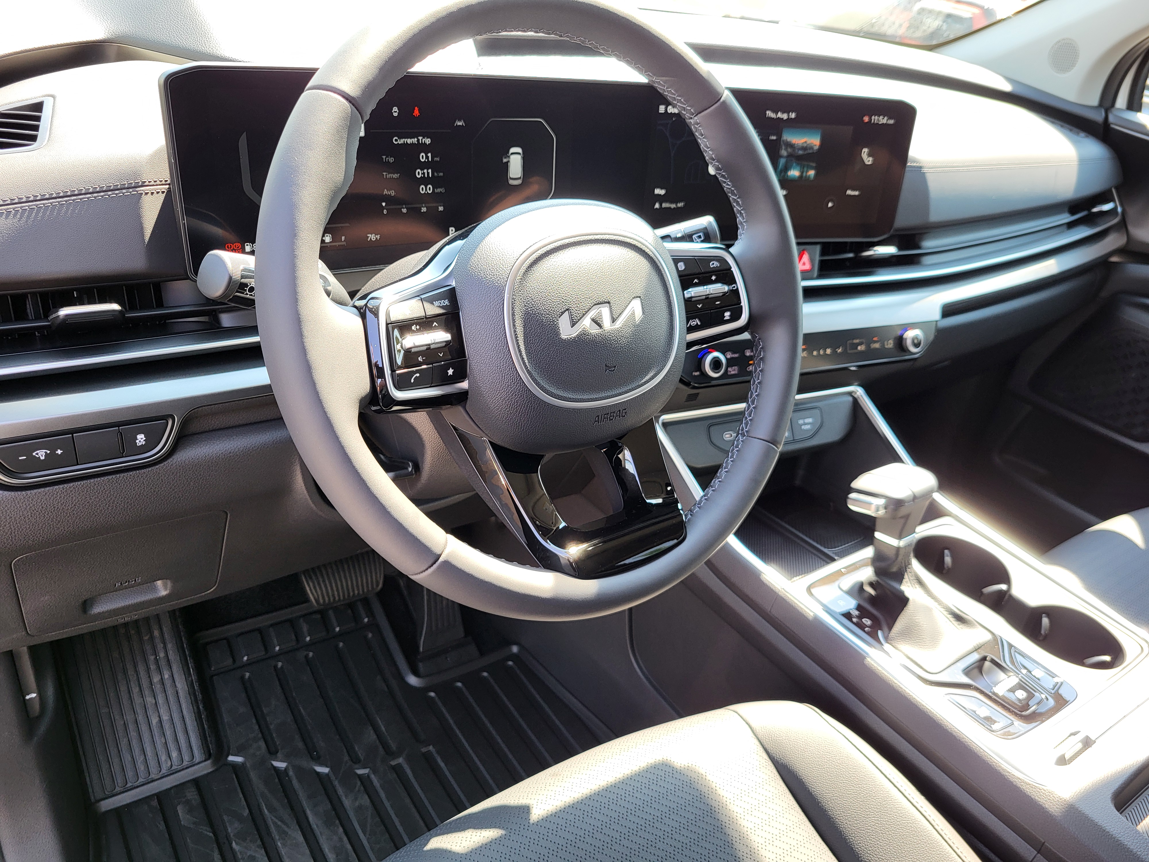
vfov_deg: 53.1
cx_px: 574
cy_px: 431
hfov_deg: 67.3
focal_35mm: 26
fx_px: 863
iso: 50
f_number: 1.8
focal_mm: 5.4
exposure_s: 1/120
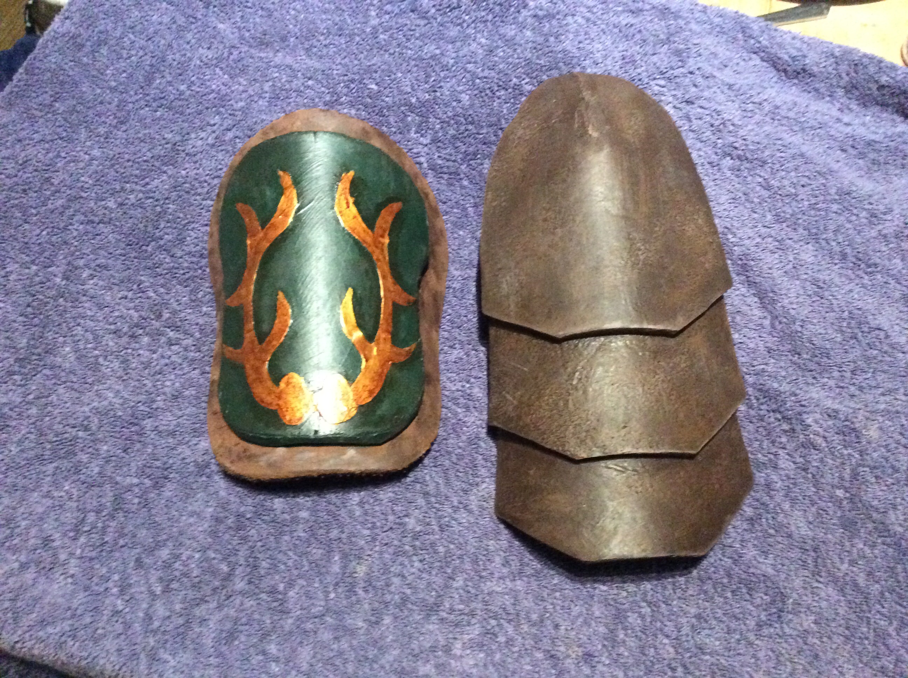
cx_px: 454
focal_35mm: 32
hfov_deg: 56.9
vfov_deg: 44.1
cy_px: 339
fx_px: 838
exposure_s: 1/17
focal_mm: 3.3
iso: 640
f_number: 2.4
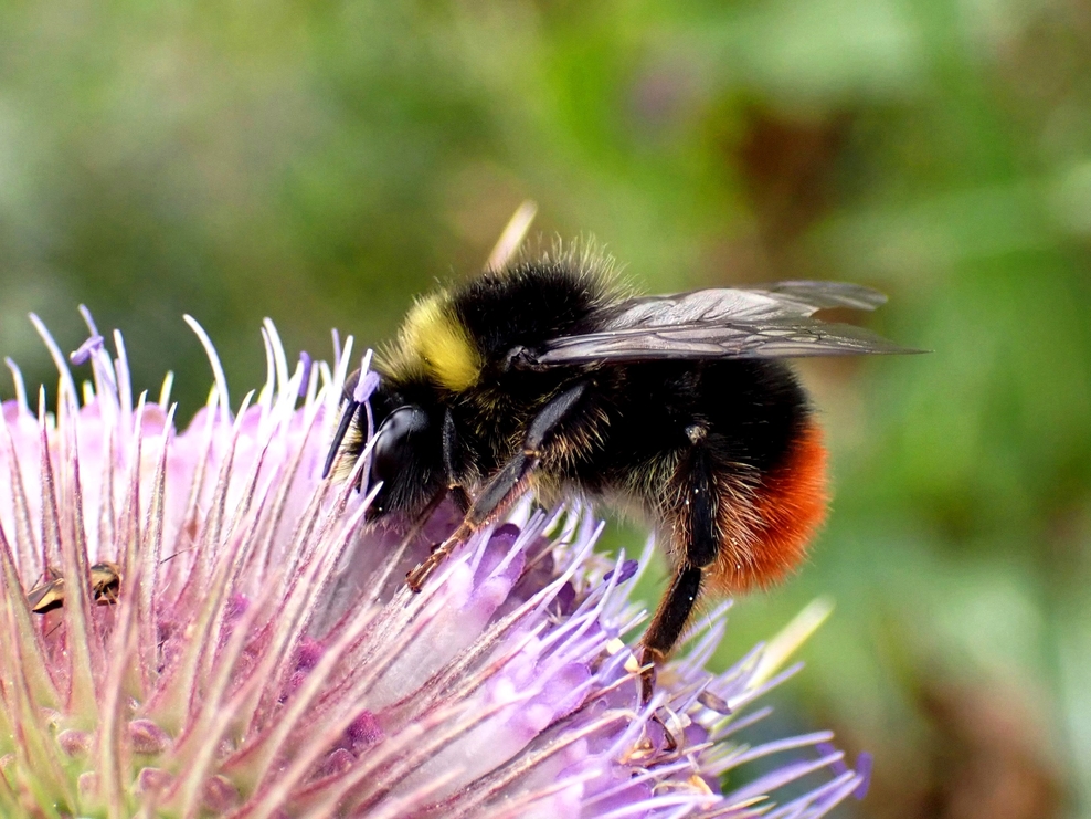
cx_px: 546
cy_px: 410
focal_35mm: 62
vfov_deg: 23.7
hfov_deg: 31.2
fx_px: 1954
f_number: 3.6
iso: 320
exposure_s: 1/250
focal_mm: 11.09
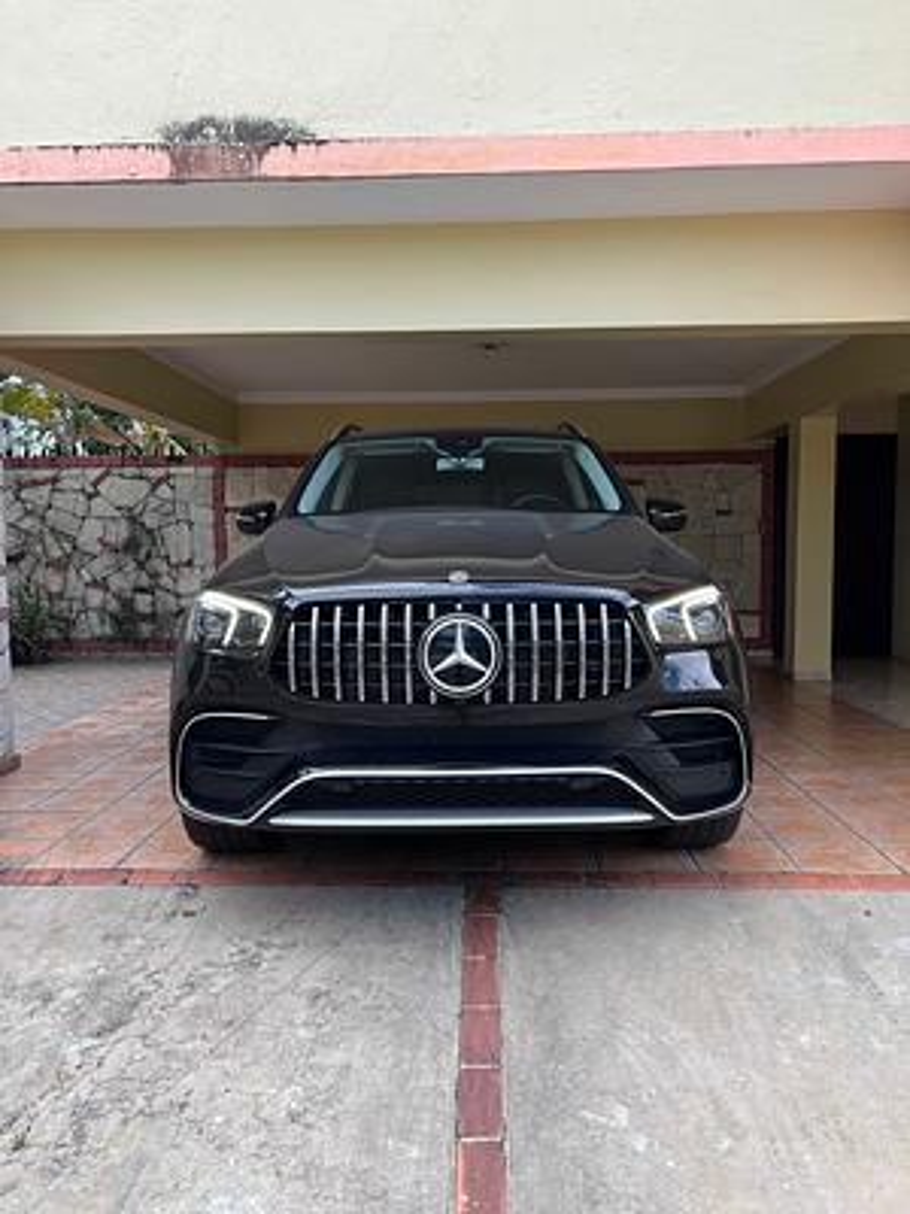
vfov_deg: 67.3
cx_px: 455
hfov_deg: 53.1
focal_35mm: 26
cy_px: 607
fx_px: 911
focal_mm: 5.7
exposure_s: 1/709
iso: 50
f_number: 1.5
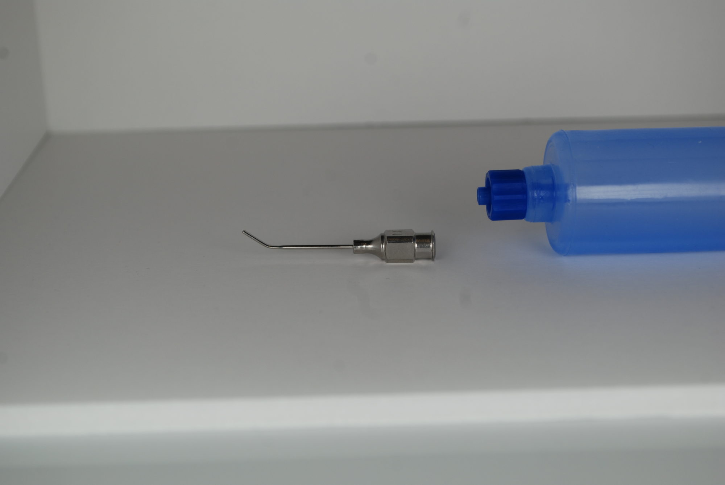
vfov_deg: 19.8
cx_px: 362
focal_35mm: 69
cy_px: 242
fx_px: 1391
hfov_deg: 29.2
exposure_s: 1/250
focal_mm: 46
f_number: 8
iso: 100
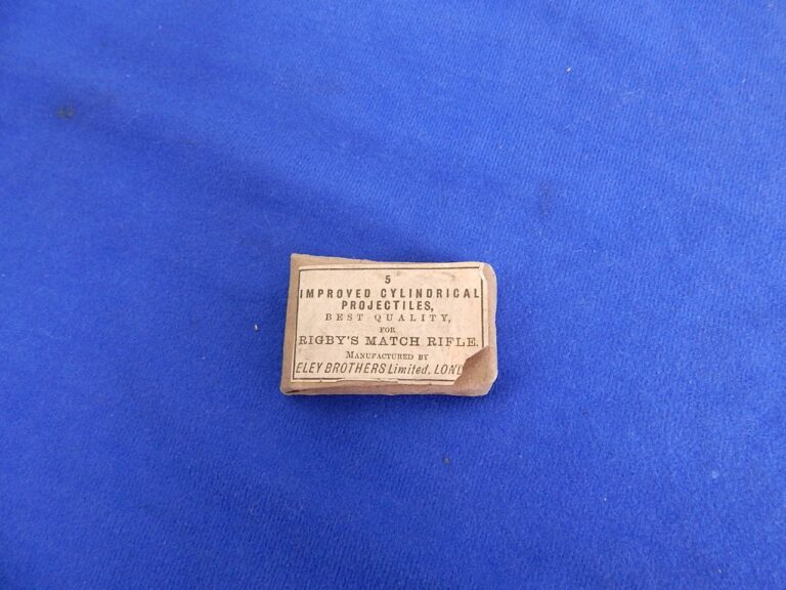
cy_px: 295
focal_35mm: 22
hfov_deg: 76.4
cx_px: 393
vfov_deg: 61.1
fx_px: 500
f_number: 3
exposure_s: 1/13
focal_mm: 4
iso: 400
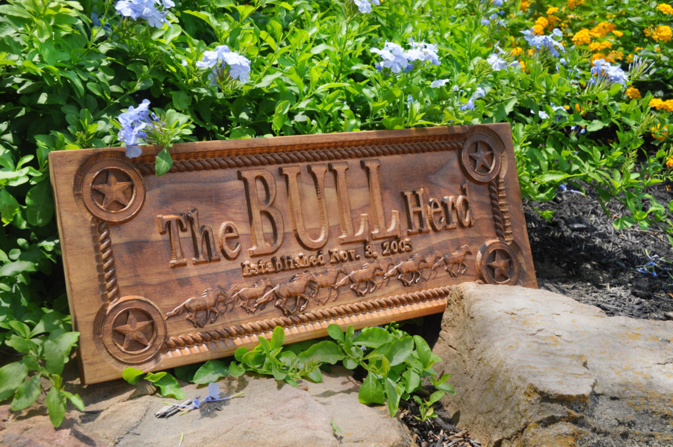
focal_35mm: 45
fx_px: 840
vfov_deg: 29.8
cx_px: 336
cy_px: 224
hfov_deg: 43.7
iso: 200
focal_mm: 30
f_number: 9
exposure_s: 1/320
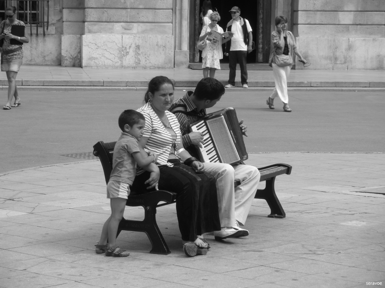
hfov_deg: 16.4
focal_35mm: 120
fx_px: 1335
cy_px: 144
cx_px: 192
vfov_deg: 12.3
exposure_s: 1/125
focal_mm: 21.3
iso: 80
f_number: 5.2
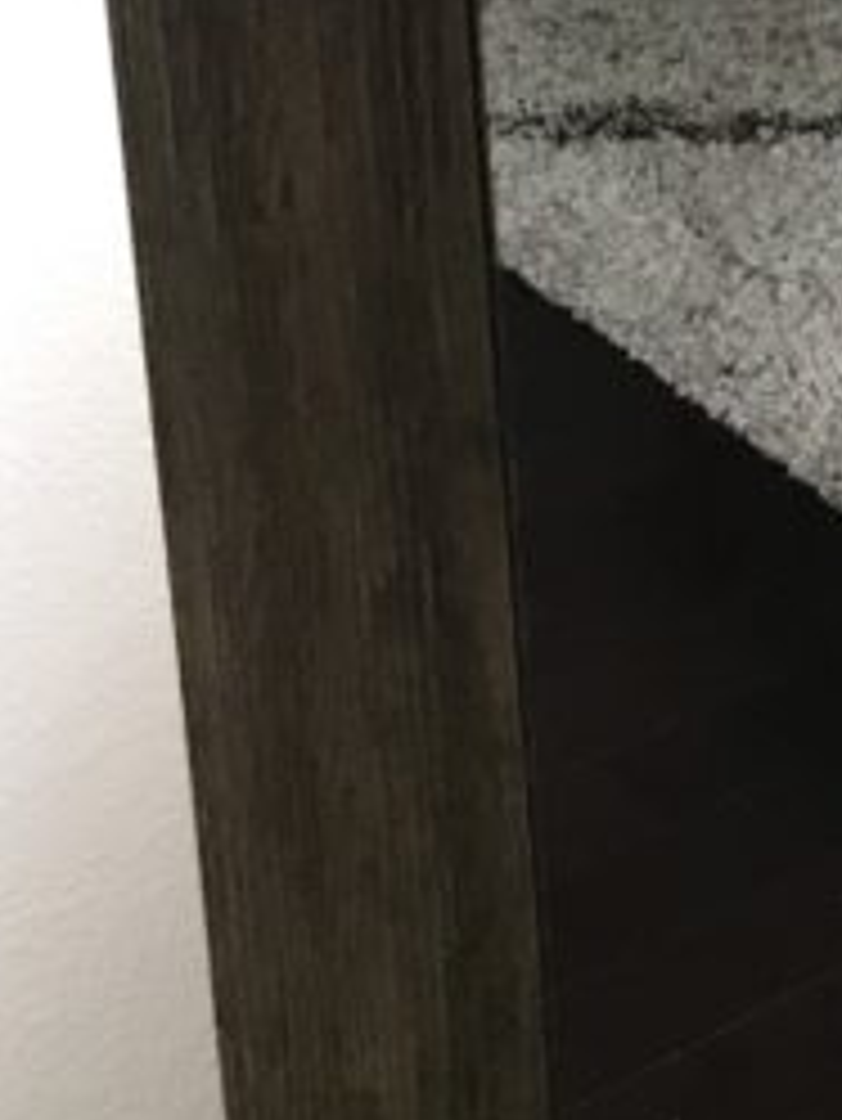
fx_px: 3726
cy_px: -585
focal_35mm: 115
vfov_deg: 15.7
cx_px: 1544
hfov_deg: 11.8
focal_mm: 3.99
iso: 40
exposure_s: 1/24
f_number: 1.8
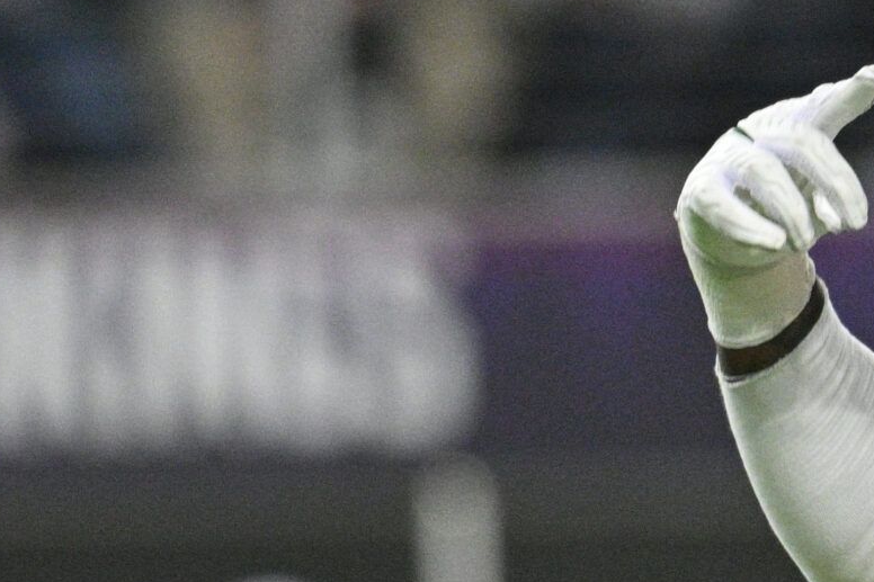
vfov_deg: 1.0
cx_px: 1395
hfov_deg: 1.6
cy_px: 511
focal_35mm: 1320
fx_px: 32038
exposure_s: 1/1250
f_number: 4
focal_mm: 400
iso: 2500
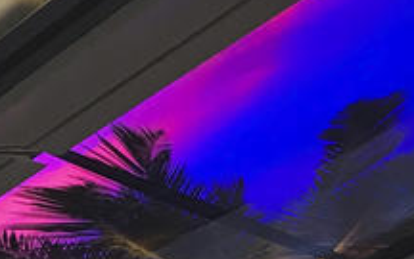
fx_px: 1591
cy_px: 510
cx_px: -40
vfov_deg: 8.8
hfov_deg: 14.5
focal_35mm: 141
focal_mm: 3.99
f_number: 1.8
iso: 40
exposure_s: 1/29
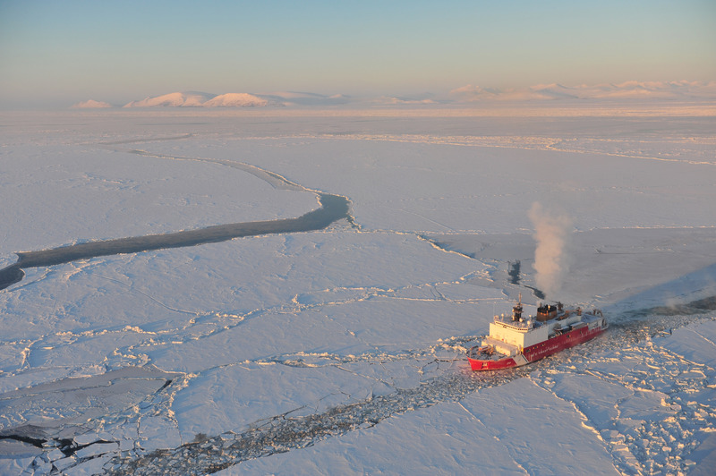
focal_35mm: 35
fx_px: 696
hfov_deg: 54.5
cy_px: 238
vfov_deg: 37.8
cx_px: 358
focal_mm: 35
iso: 400
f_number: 4.5
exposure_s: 1/1250
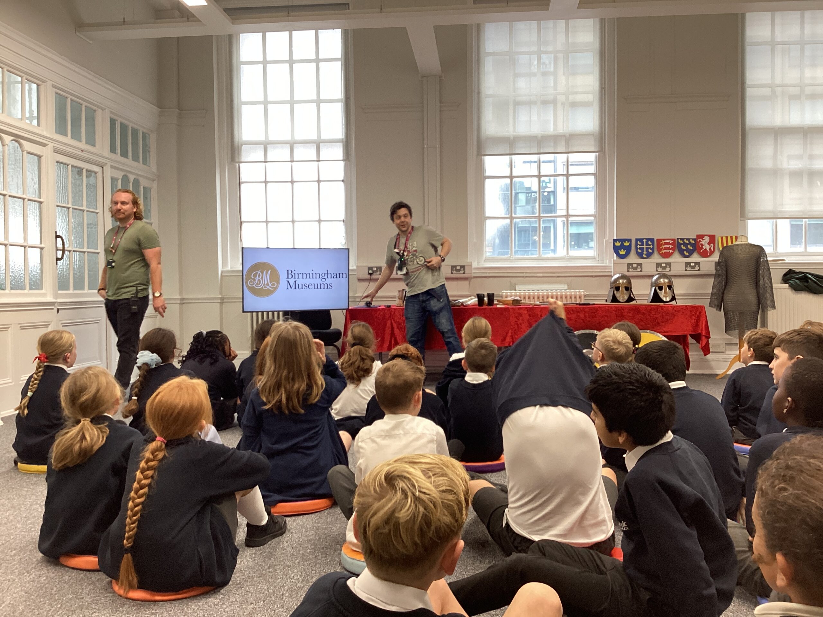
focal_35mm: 31
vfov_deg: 45.4
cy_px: 308
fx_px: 737
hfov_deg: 58.4
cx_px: 412
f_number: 2.4
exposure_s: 1/50
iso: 80
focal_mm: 3.3
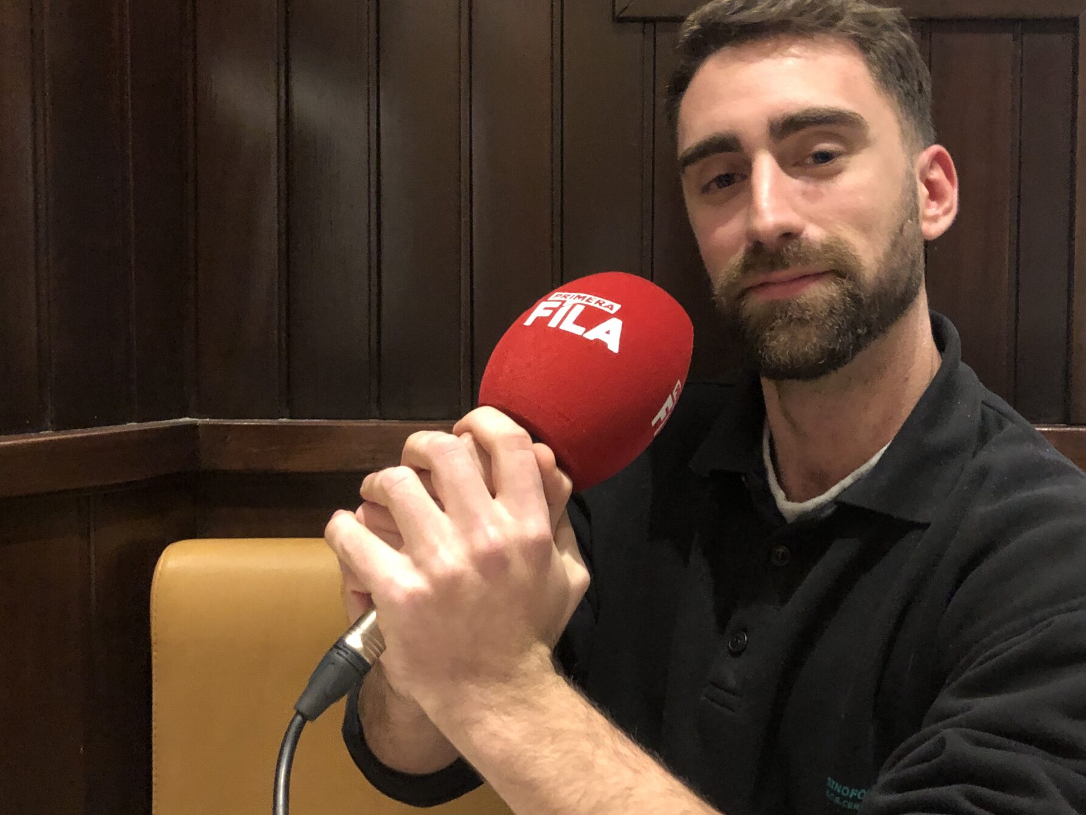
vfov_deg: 35.9
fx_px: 1255
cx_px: 636
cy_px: 385
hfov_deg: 46.6
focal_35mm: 40
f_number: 1.8
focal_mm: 3.99
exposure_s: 1/4
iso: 125
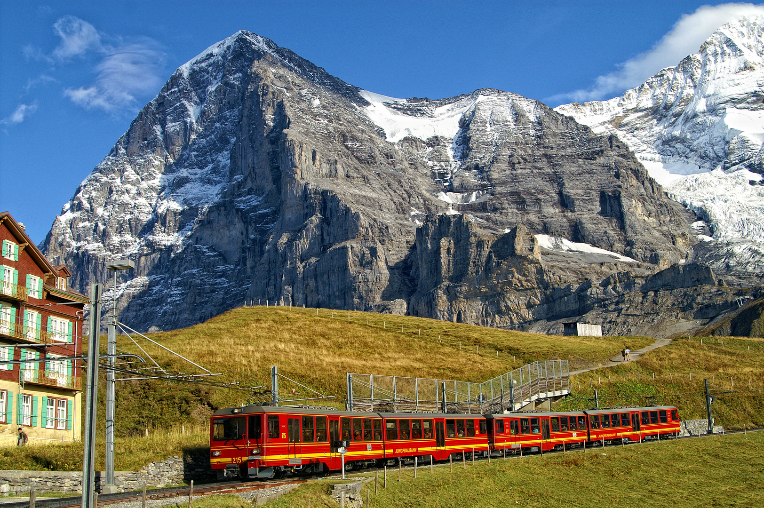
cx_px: 382
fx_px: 891
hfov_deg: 46.4
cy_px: 254
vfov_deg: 31.8
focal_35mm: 42
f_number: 8
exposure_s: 1/350
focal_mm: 28
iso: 100
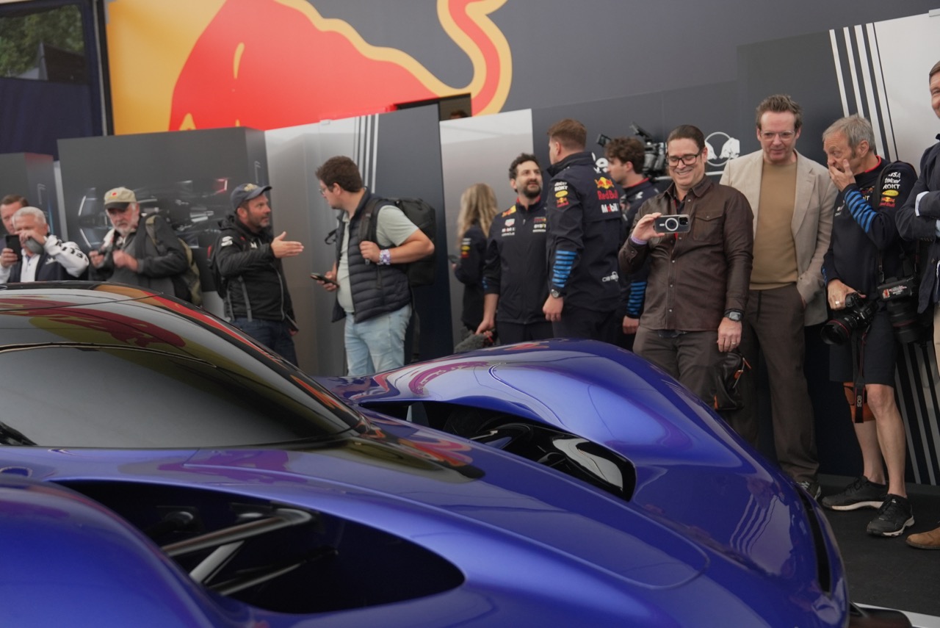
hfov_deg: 46.4
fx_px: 1097
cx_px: 470
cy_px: 314
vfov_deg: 31.9
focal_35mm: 42
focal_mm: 42
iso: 2500
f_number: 2.8
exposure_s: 1/50
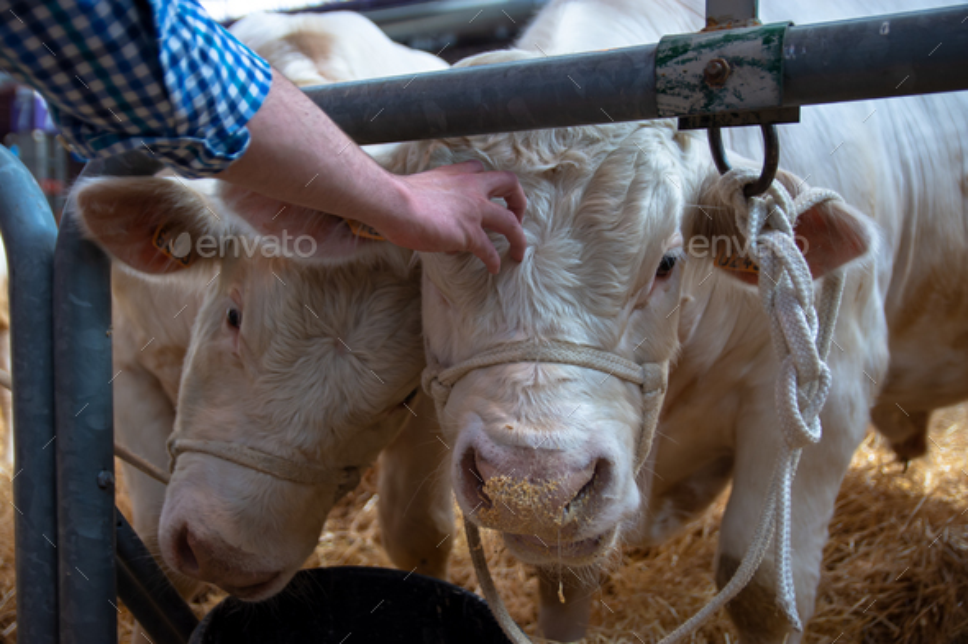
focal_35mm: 44
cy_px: 322
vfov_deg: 30.8
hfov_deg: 45.0
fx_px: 1169
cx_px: 484
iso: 200
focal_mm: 29
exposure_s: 1/500
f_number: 2.8
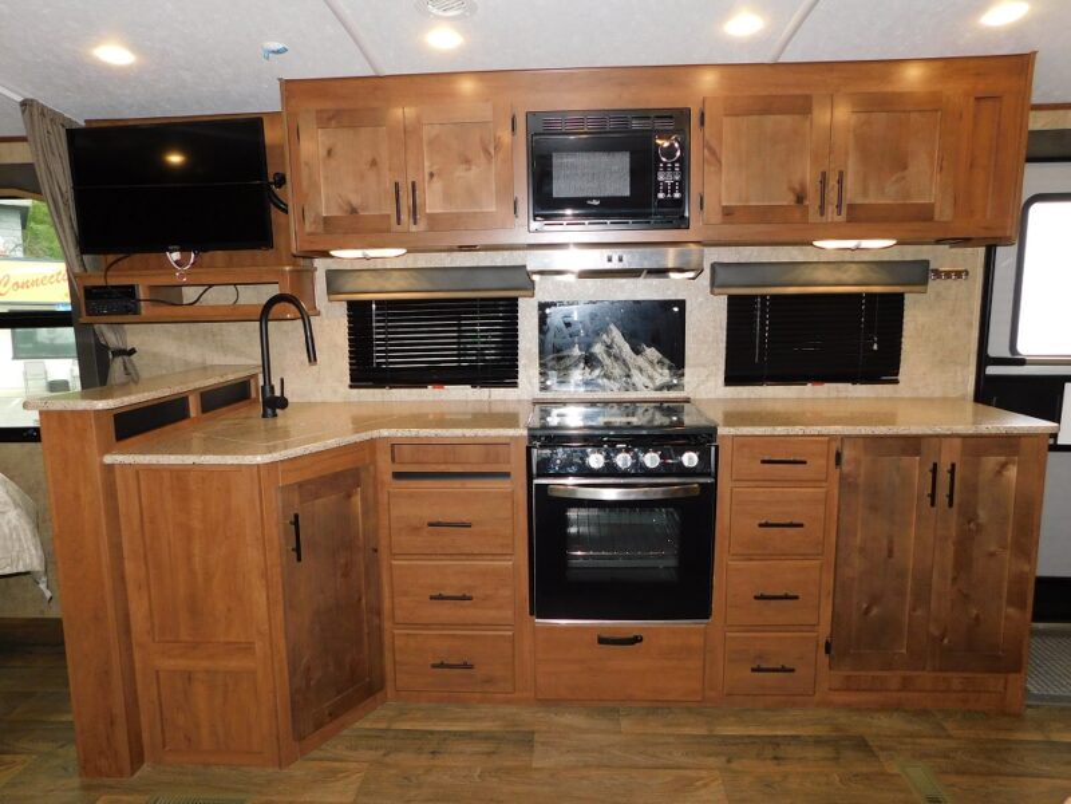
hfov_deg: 73.9
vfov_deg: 58.9
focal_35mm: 23
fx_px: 712
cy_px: 402
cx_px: 536
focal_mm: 4
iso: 200
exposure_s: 1/30
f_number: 3
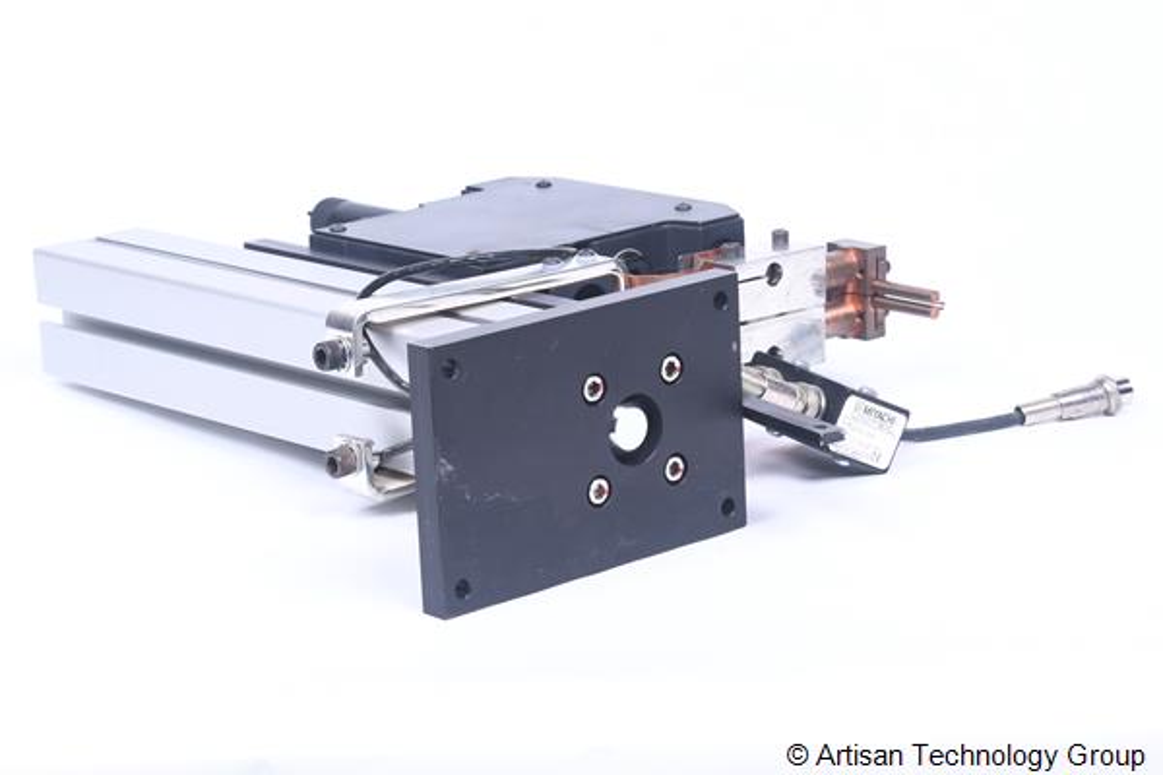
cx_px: 582
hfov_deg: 28.1
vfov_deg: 18.9
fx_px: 2326
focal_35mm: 72
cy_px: 388
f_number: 13
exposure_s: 1/200
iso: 200
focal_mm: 48
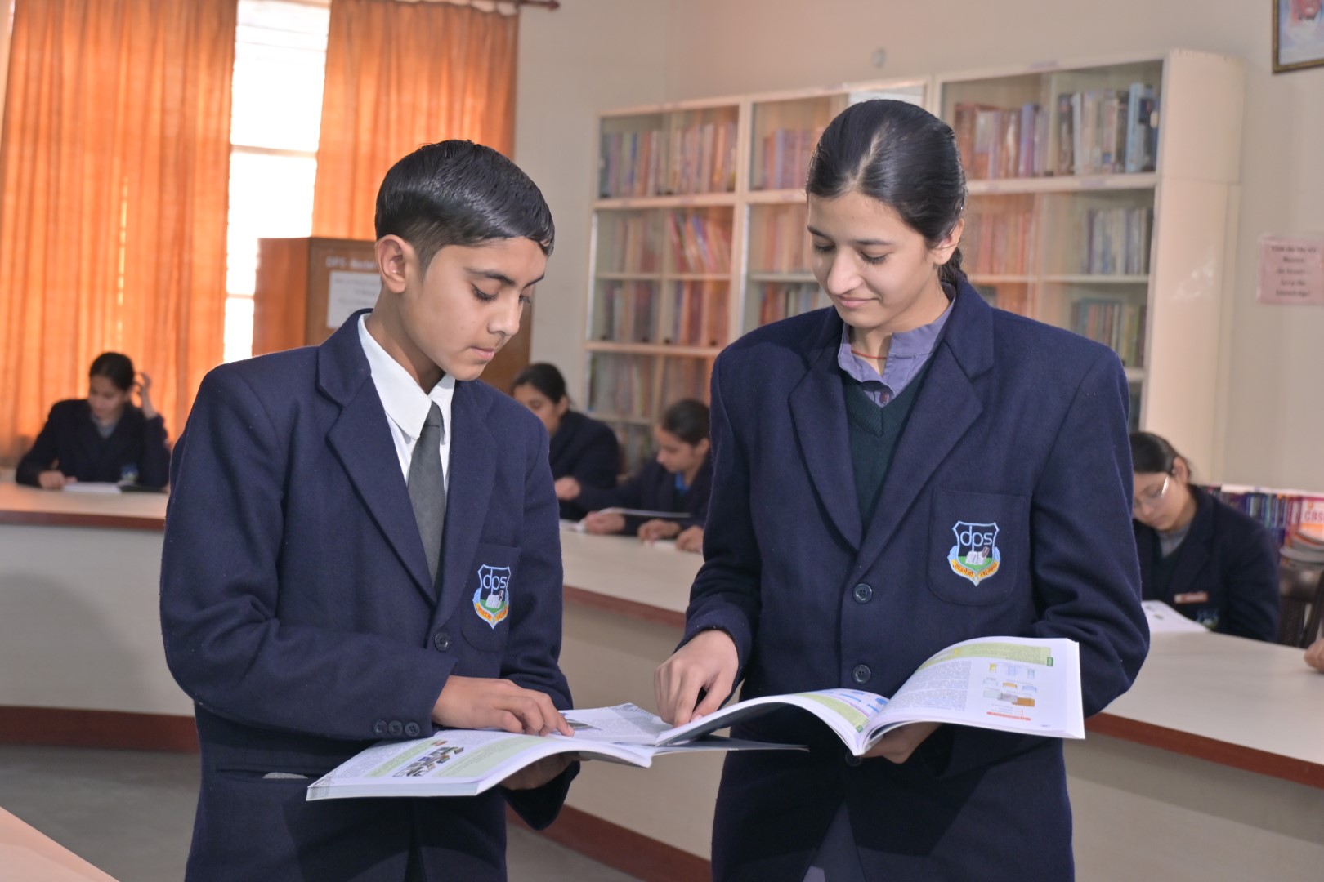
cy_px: 441
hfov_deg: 30.5
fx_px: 2427
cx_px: 662
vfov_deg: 20.6
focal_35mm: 66
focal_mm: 44
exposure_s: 1/40
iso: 500
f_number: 4.5
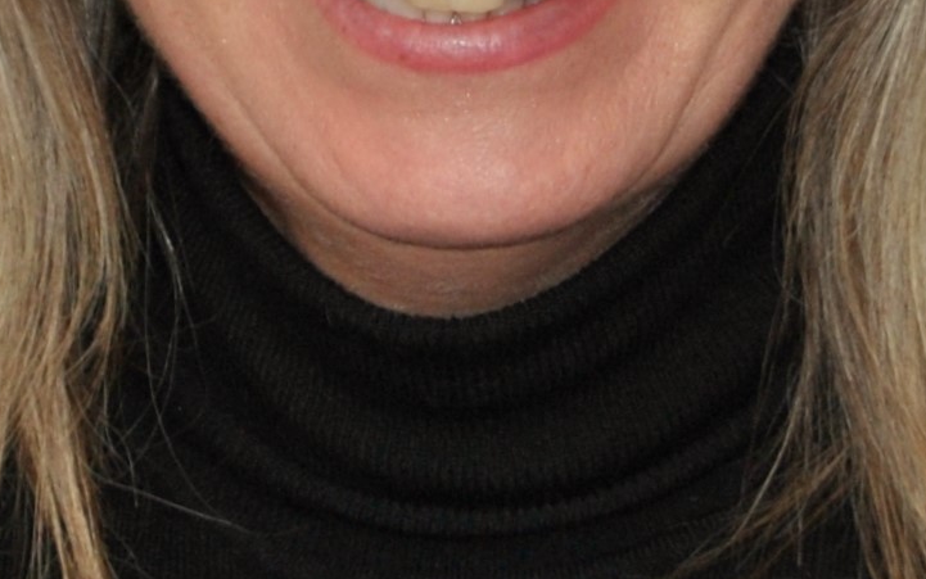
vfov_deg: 12.6
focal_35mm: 102
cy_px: -31
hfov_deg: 20.4
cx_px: 466
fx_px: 2575
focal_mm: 26
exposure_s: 1/60
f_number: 4.2
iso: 200
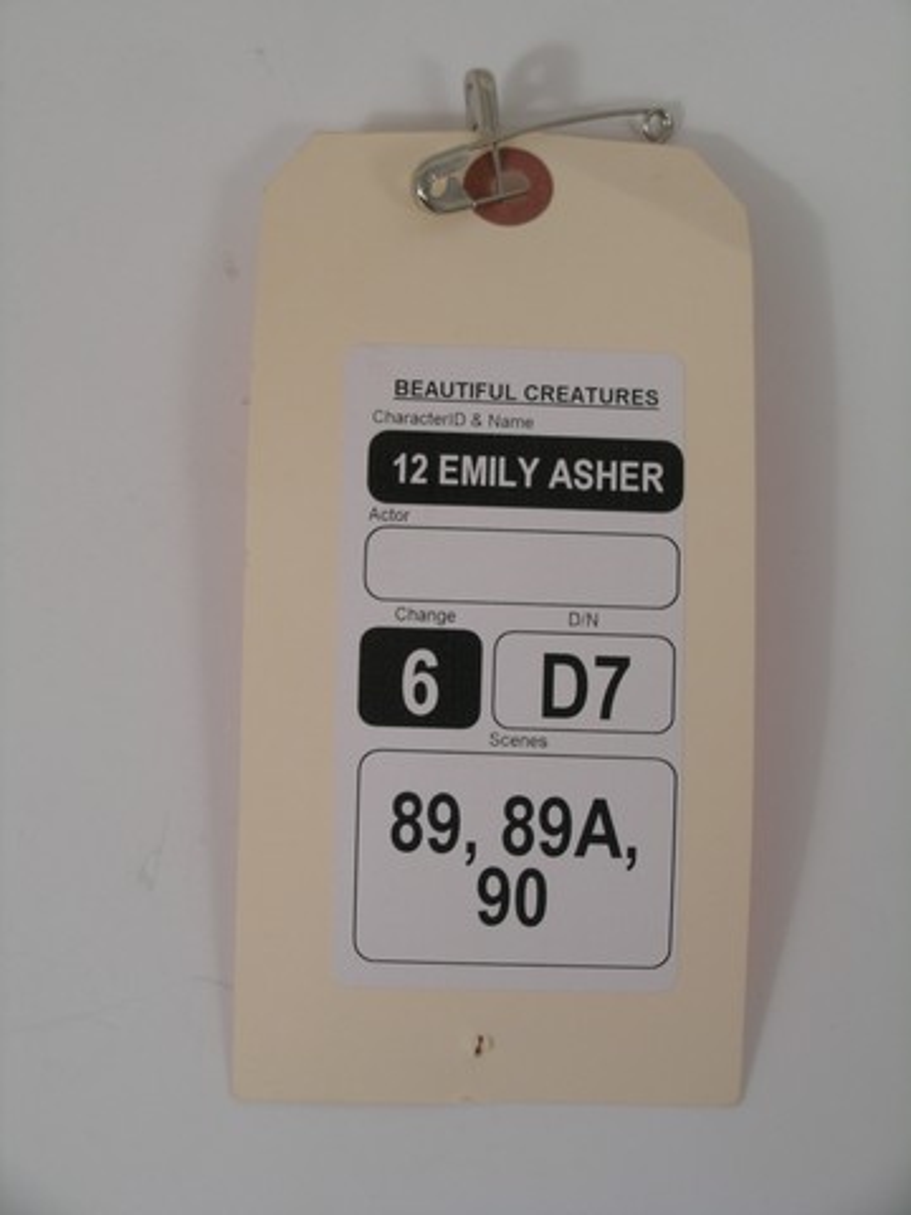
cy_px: 608
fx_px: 1754
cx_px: 456
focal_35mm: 50
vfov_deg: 38.2
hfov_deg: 29.1
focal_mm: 10.3
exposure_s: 1/69.7
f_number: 3.8
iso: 50
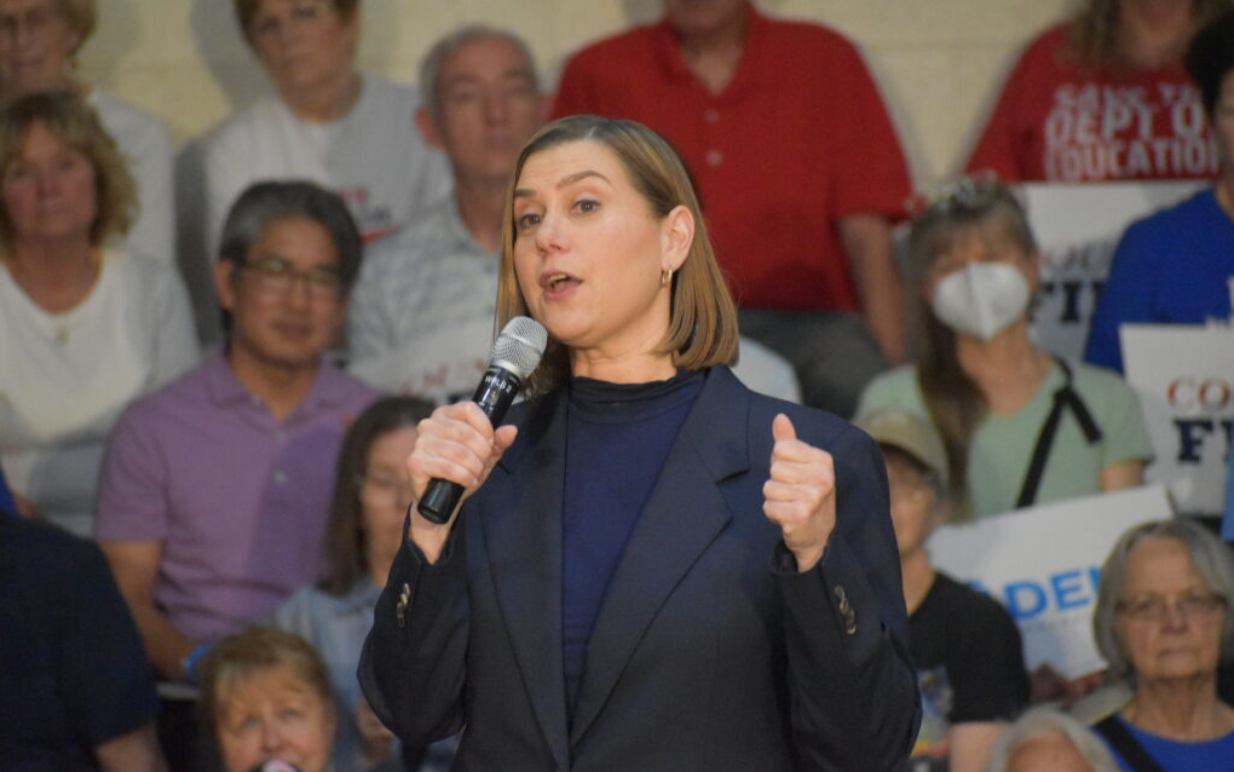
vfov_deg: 3.3
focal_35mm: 399
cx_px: 618
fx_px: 13422
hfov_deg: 5.3
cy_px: 383
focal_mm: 260
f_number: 6
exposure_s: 1/500
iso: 5600
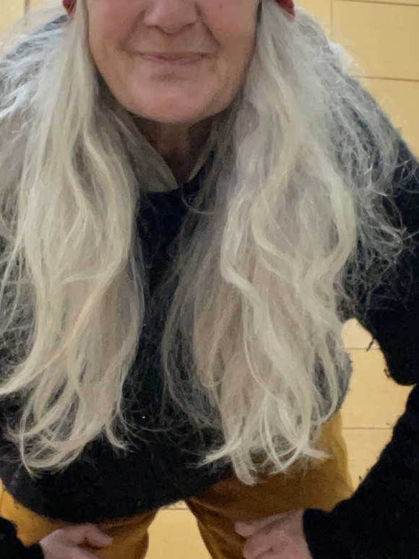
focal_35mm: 77
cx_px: 178
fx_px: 1243
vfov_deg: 25.3
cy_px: 308
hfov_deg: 19.1
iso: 320
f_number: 2.2
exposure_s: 1/50
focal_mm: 2.71
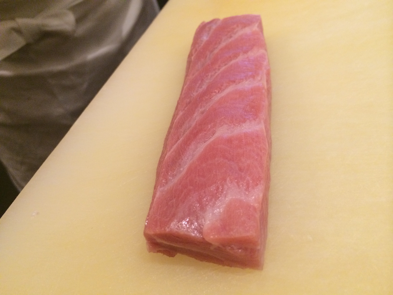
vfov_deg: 46.8
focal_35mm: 30
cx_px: 196
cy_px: 148
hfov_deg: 60.0
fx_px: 341
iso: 320
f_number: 2.2
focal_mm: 4.12
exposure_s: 1/33
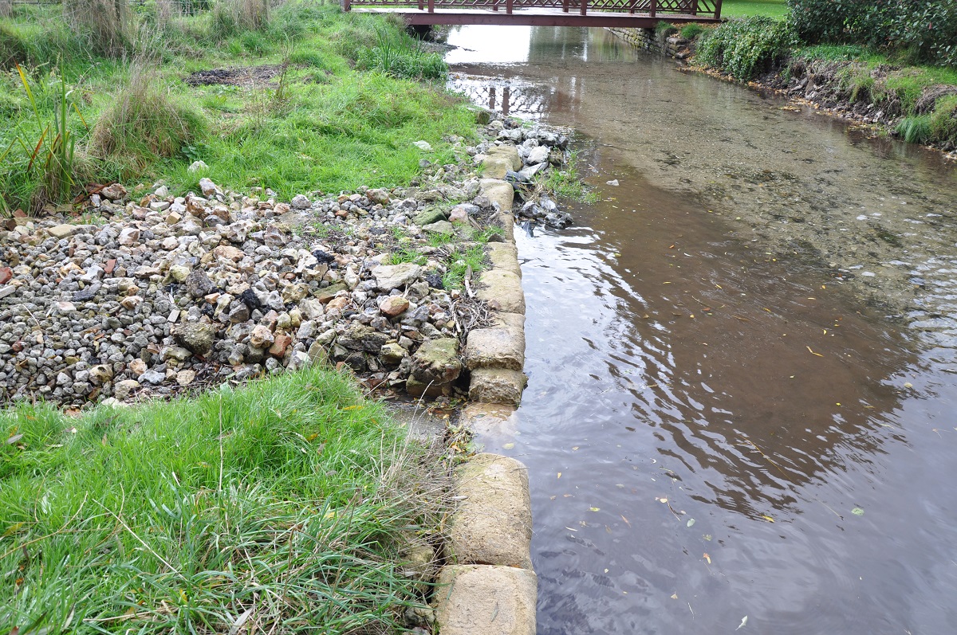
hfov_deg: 67.4
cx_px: 478
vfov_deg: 47.8
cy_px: 318
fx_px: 717
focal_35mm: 27
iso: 200
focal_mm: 18
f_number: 8
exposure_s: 1/60
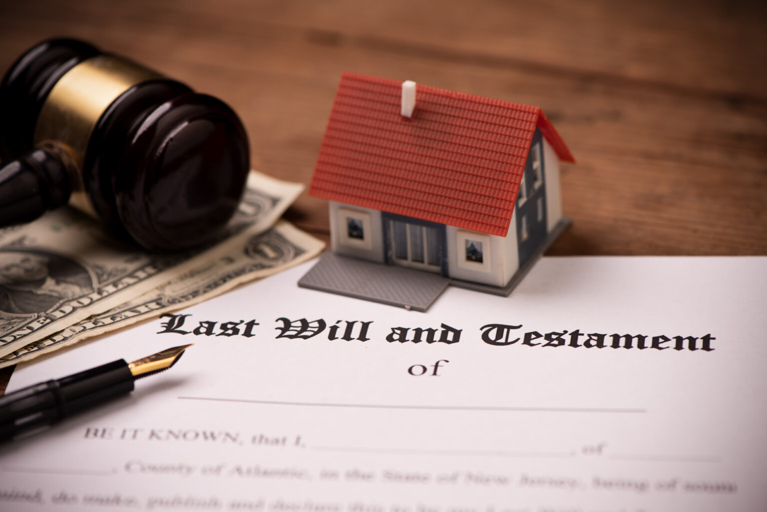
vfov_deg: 13.0
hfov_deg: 19.5
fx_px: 2238
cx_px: 384
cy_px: 256
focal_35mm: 105
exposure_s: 1/500
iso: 64
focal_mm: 105
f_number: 6.3
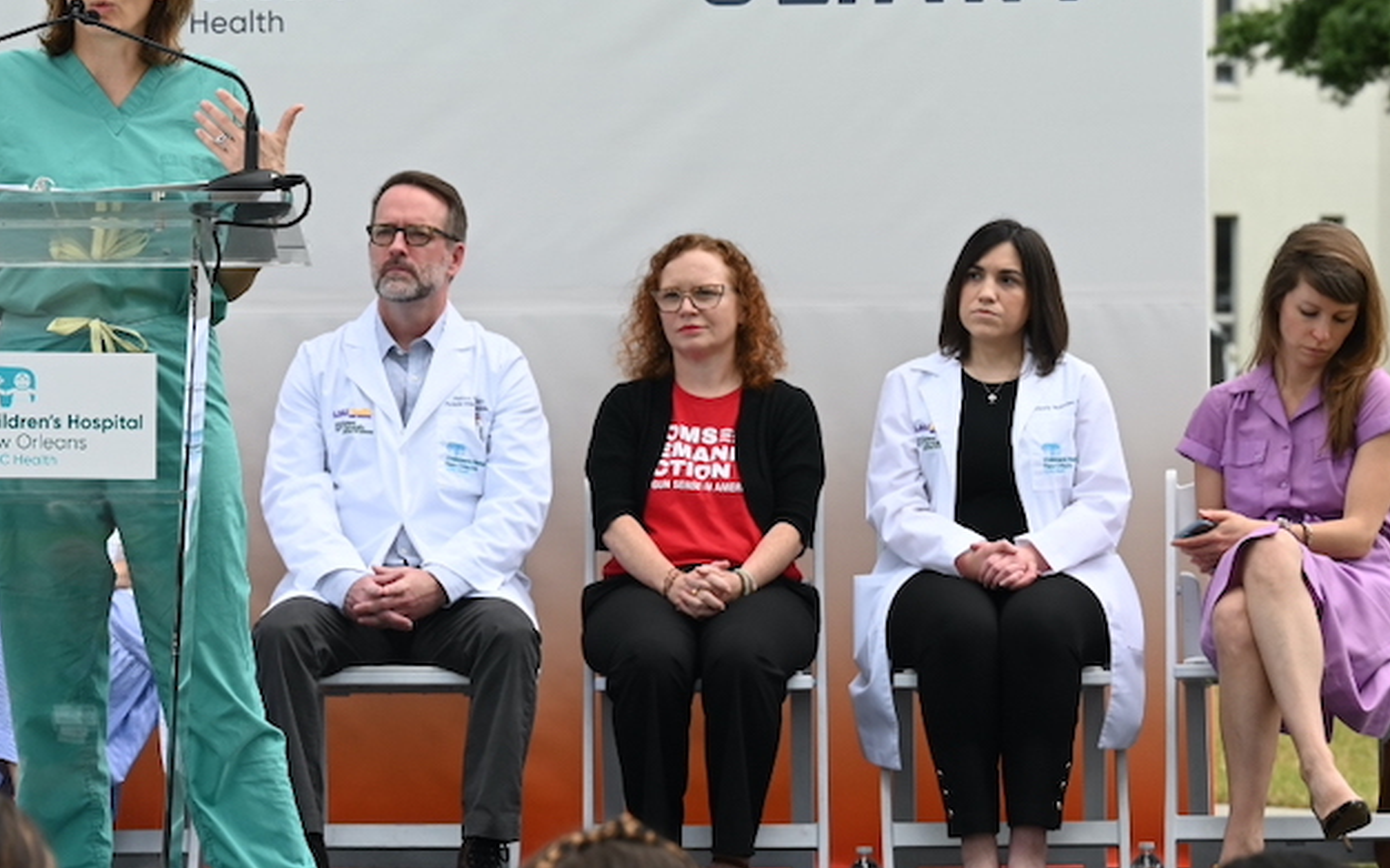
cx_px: 215
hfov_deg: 11.9
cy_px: 265
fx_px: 6628
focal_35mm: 175
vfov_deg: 7.5
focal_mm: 84
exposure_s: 1/500
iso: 400
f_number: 5.6
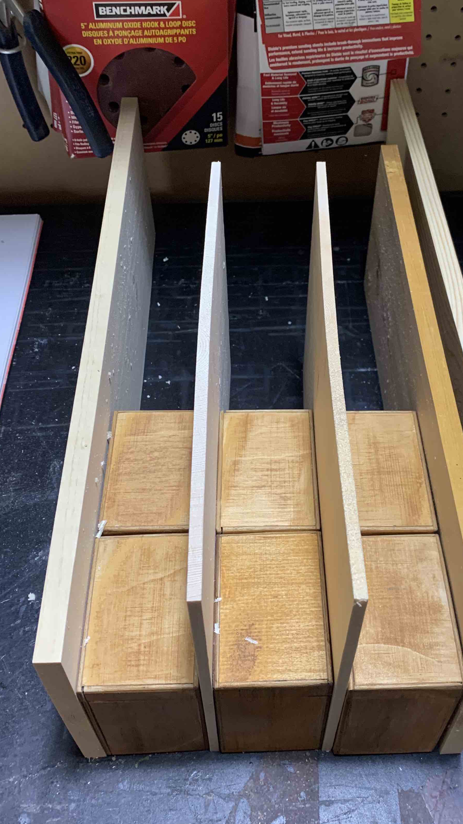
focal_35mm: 36
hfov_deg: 32.7
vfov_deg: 55.2
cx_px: 294
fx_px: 786
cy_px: 378
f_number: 1.8
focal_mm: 4.25
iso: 125
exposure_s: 1/60
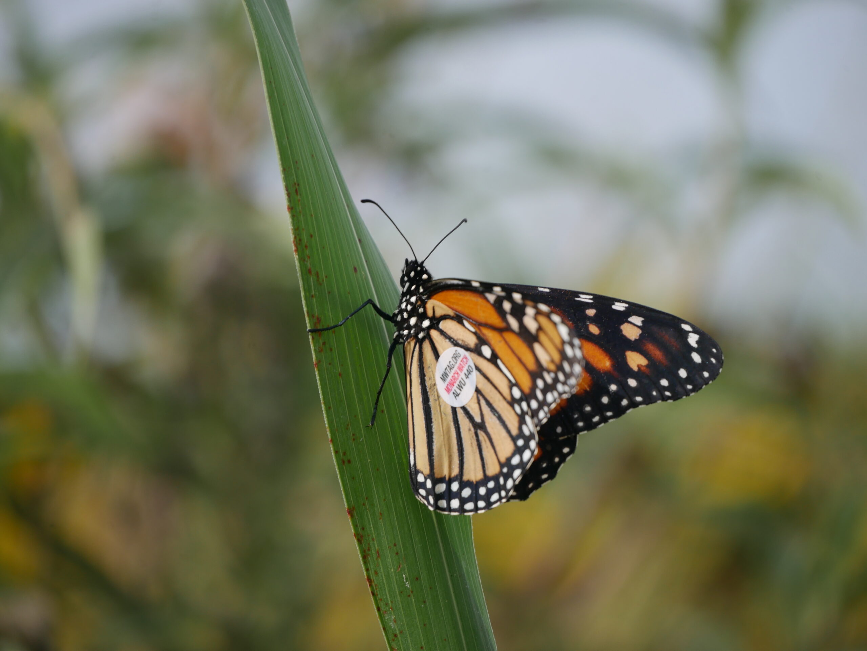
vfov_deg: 5.0
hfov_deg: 6.6
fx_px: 7517
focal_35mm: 300
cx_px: 434
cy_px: 326
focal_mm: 150
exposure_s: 1/500
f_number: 5.6
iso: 200
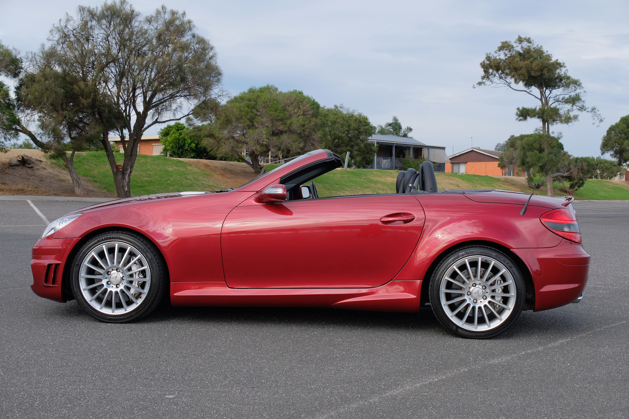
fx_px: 856
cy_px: 210
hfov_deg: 40.3
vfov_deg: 27.5
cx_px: 314
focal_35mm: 49
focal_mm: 32.6
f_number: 8
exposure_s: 1/500
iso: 500
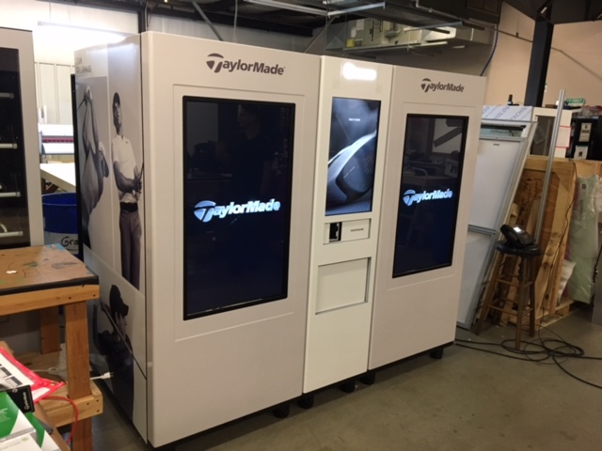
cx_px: 301
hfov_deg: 61.7
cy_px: 226
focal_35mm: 29
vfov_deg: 48.2
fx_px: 504
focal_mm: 4.15
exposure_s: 1/30
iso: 125
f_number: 2.2
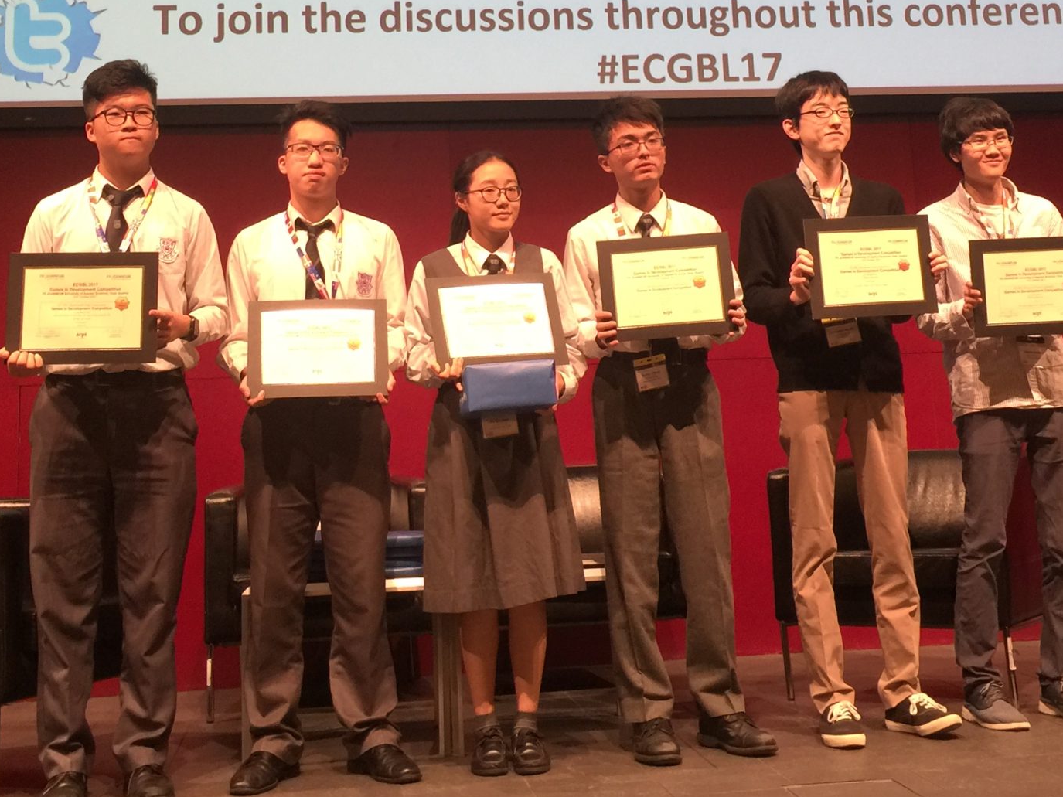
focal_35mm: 54
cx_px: 548
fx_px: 1658
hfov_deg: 35.5
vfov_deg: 26.4
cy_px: 121
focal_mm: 4.15
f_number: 2.2
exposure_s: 1/33
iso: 64
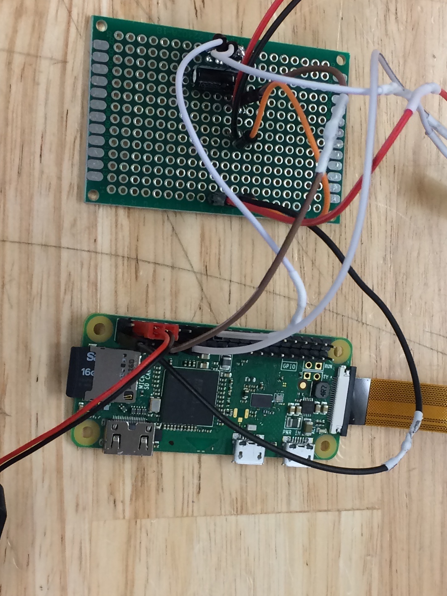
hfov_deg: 21.8
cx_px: 315
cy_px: 361
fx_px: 1153
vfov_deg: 28.9
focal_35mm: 67
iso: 32
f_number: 2.2
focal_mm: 4.15
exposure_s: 1/40
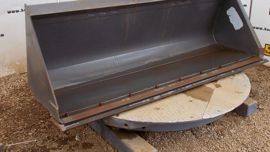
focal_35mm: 43
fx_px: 308
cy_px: 57
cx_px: 136
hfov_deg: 47.4
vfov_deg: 27.6
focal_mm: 6.9
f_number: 3.9
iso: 80
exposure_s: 1/40
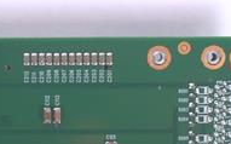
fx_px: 604
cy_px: 220
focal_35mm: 96
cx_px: -51
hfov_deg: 20.2
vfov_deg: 12.8
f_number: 14
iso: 200
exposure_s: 1/160
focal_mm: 20
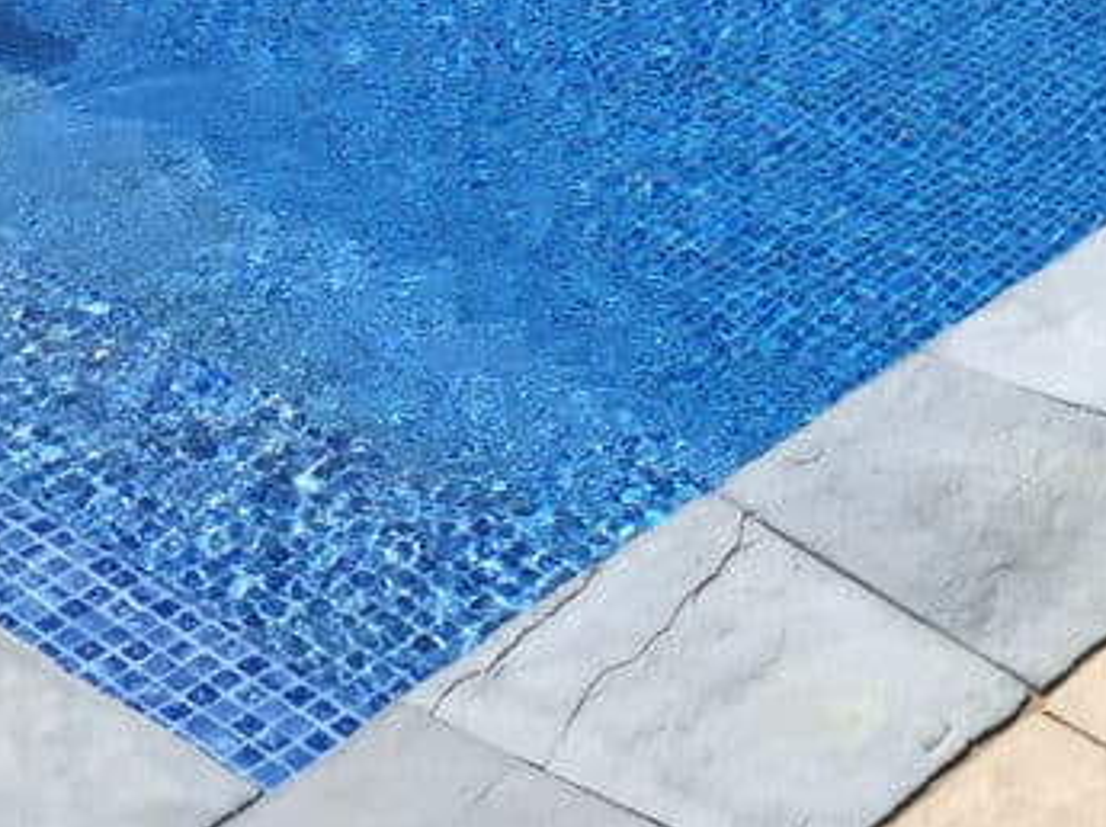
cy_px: -442
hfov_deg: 19.3
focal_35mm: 101
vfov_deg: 13.7
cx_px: 888
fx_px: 3224
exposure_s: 1/2083
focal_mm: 4.15
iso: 32
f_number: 2.2
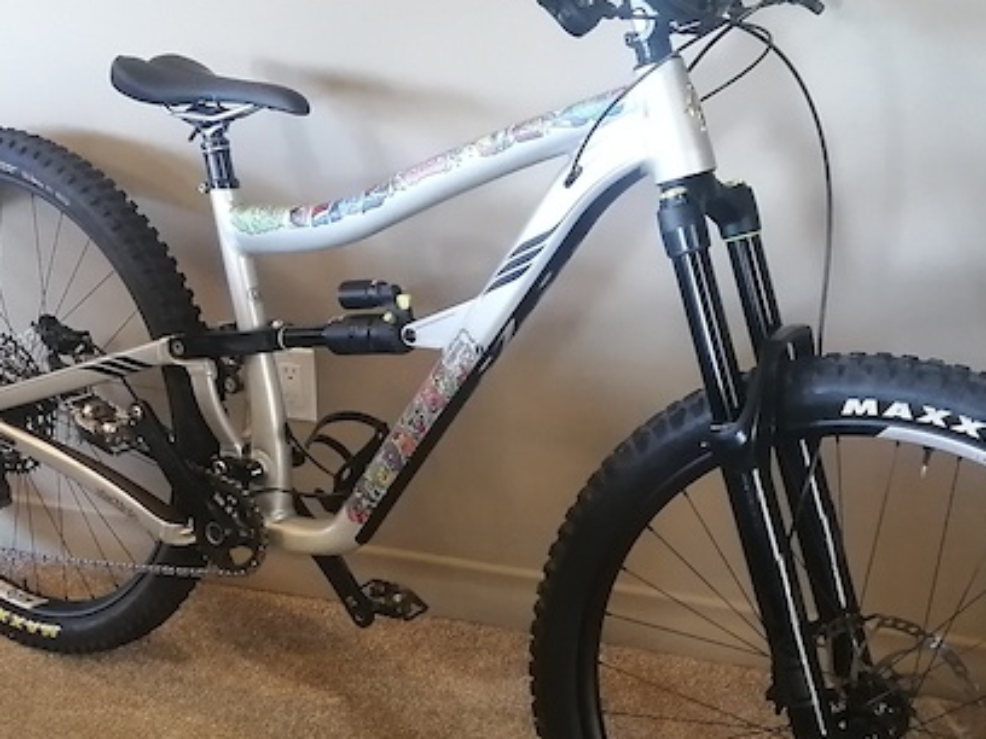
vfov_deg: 27.5
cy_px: 440
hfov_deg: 36.2
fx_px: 1510
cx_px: 498
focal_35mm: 53
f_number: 1.8
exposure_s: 1/30
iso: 200
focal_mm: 3.62
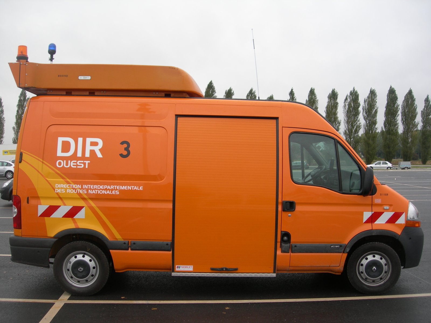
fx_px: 473
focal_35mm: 38
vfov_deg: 37.7
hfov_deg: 49.0
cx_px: 216
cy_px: 162
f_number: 2.8
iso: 50
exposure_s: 1/67.8
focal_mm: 7.8
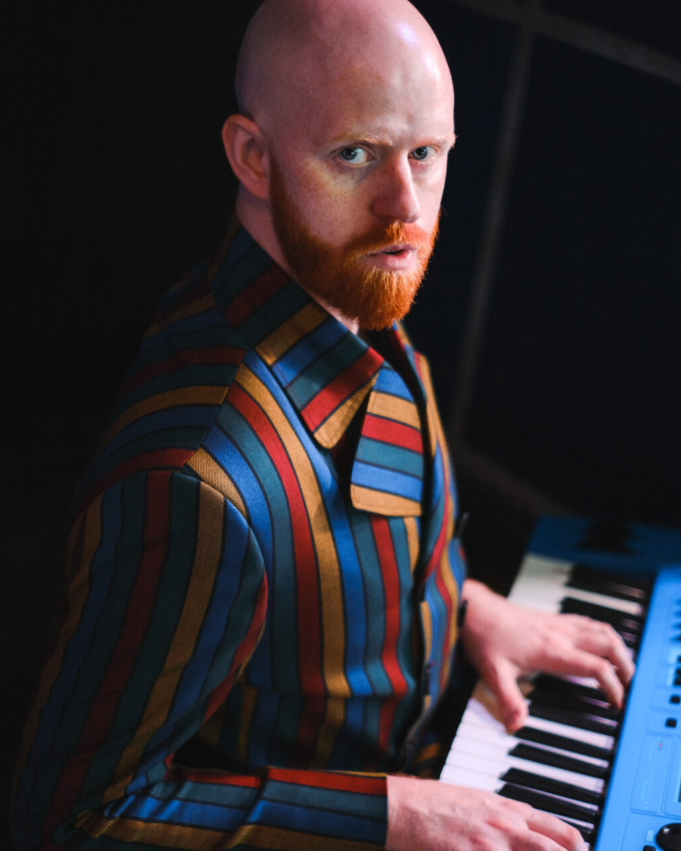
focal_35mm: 60
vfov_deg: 31.4
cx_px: 339
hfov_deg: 25.4
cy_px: 412
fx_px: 1511
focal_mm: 35
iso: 1250
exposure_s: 1/160
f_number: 1.4
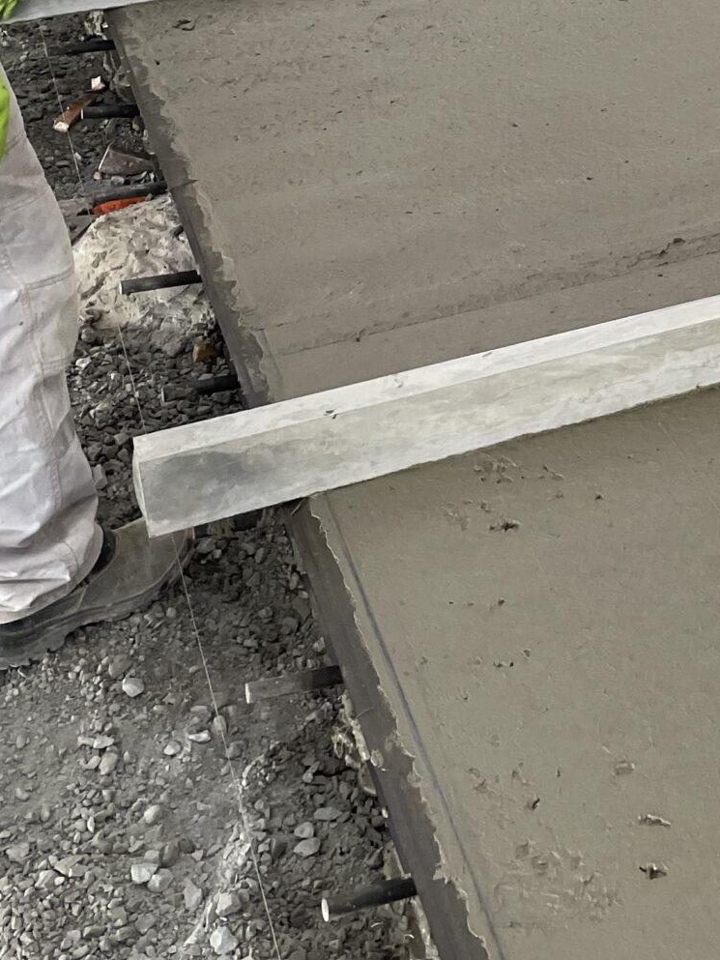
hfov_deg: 20.5
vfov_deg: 27.5
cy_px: 30
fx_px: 1858
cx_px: 864
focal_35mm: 67
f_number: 1.6
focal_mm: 4.2
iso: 125
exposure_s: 1/104
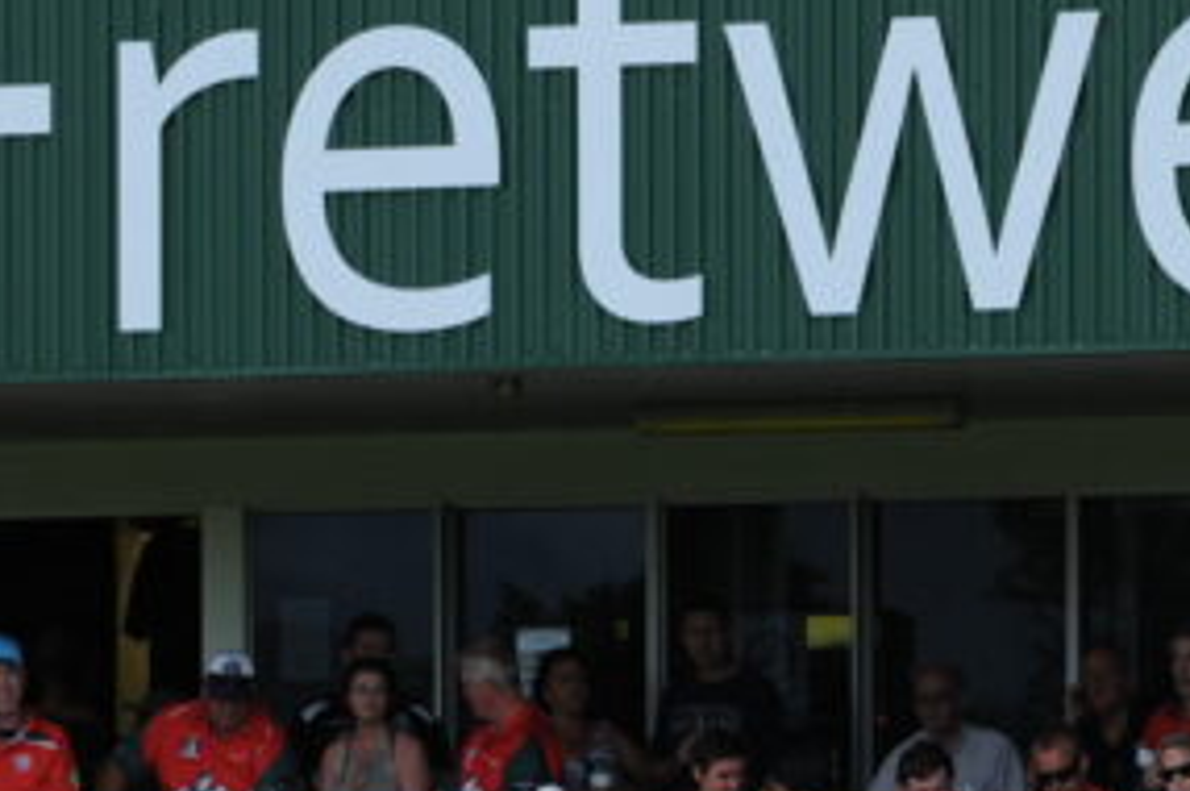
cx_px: 1361
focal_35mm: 605
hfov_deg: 3.4
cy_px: 878
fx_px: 19976
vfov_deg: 2.3
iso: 500
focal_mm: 150
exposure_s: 1/400
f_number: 6.3
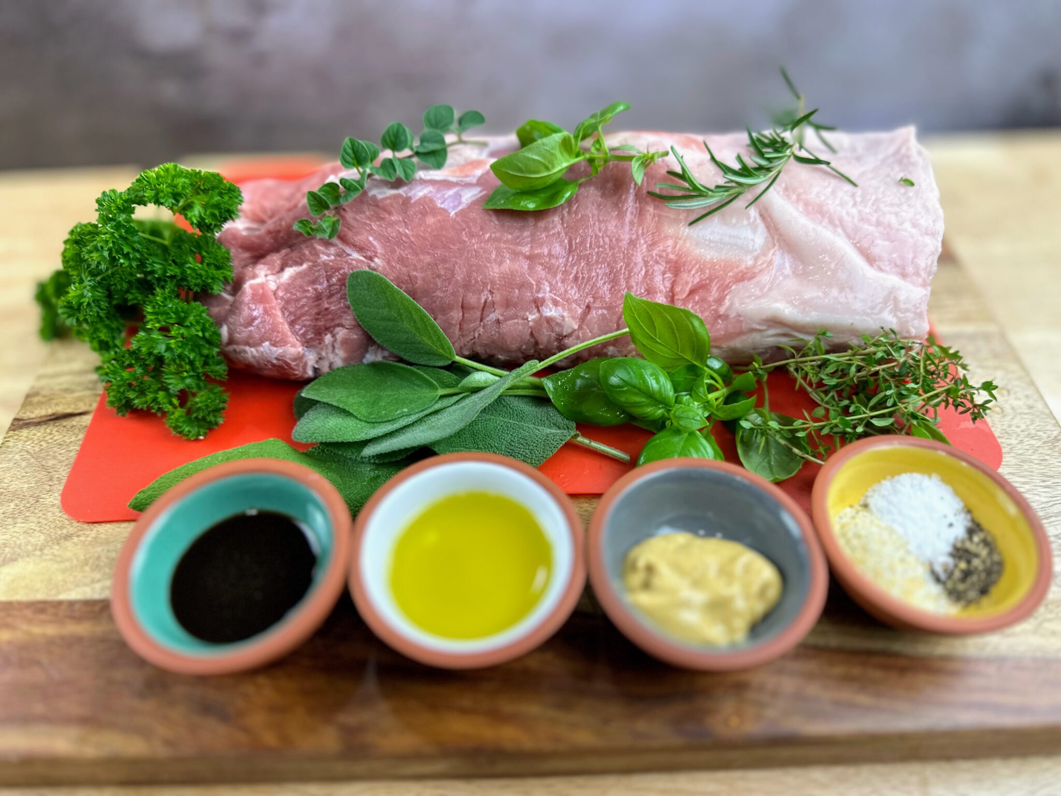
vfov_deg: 56.8
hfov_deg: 71.6
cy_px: 398
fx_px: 736
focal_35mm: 24
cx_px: 530
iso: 125
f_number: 1.78
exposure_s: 1/120
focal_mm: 6.86
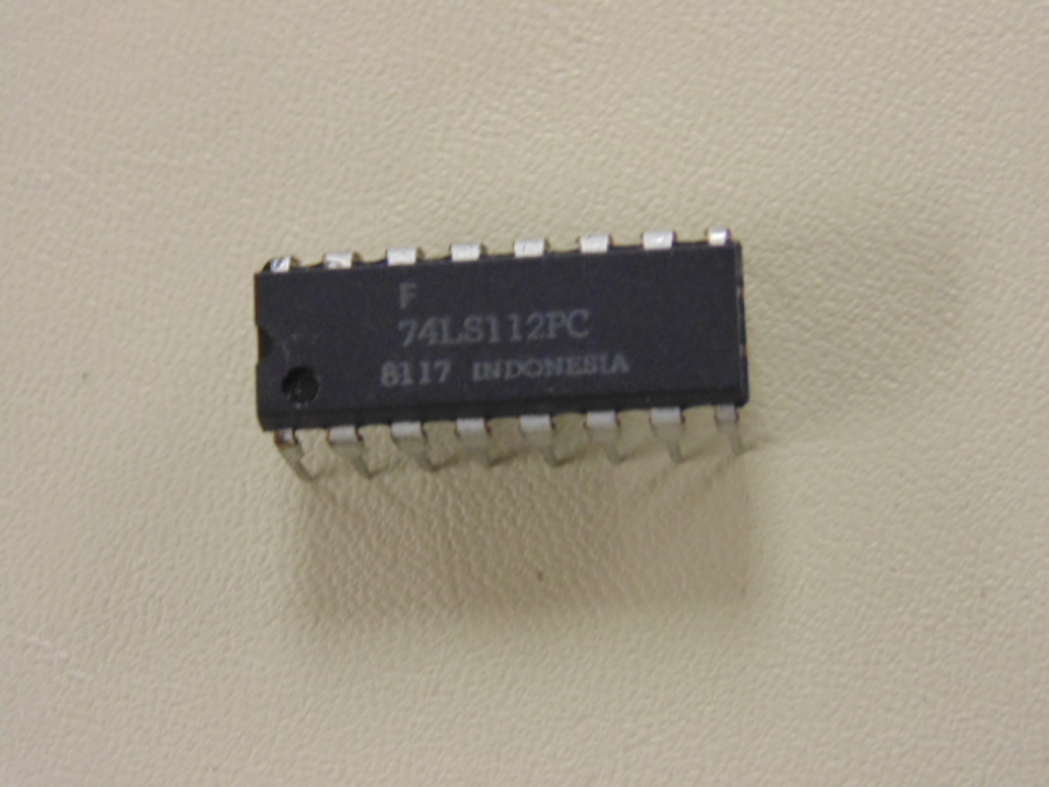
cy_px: 394
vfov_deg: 15.1
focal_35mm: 98
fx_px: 2970
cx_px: 524
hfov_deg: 20.0
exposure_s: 1/30
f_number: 4.6
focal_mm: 17.5
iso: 400
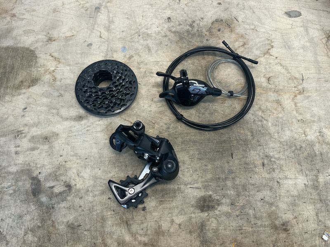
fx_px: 248
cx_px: 165
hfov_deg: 67.3
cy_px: 124
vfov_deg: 53.1
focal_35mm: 26
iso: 125
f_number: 1.6
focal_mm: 5.1
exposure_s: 1/120
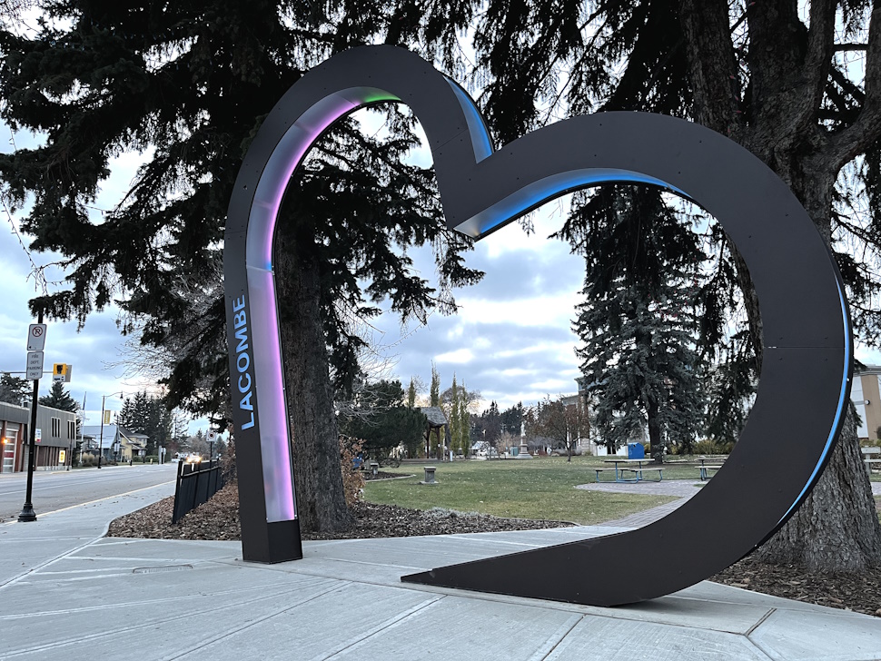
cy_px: 330
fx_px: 662
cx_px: 440
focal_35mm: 26
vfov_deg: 53.1
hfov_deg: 67.3
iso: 160
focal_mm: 5.1
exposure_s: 1/60
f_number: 1.6
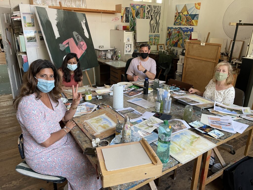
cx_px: 126
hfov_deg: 67.3
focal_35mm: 26
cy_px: 95
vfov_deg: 53.1
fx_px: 190
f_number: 1.6
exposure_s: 1/88
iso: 125
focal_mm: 4.2
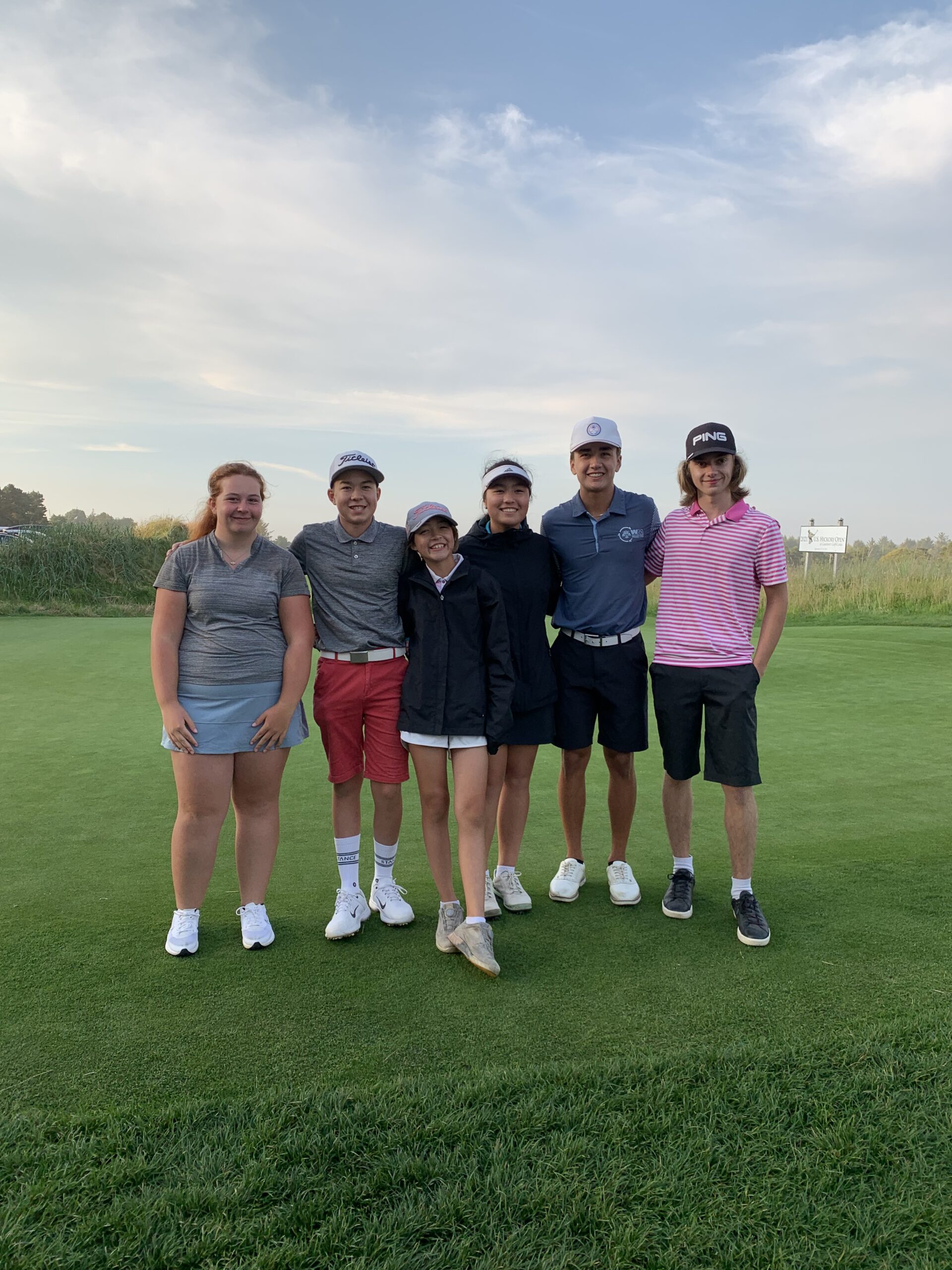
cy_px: 635
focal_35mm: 26
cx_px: 476
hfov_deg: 53.1
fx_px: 953
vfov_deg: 67.3
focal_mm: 4.25
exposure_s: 1/526
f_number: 1.8
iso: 25
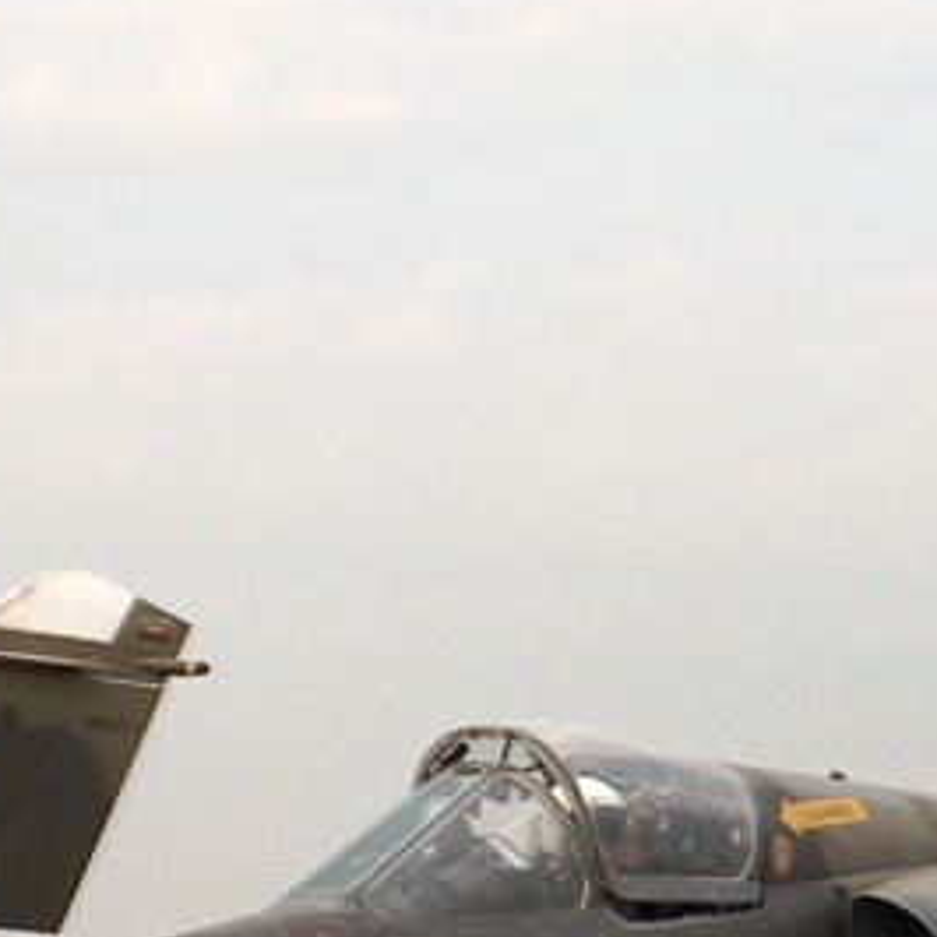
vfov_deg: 5.7
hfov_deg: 5.7
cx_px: 1022
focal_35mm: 308
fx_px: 9432
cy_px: 1006
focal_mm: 23.76
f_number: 3
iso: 105
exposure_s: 1/226
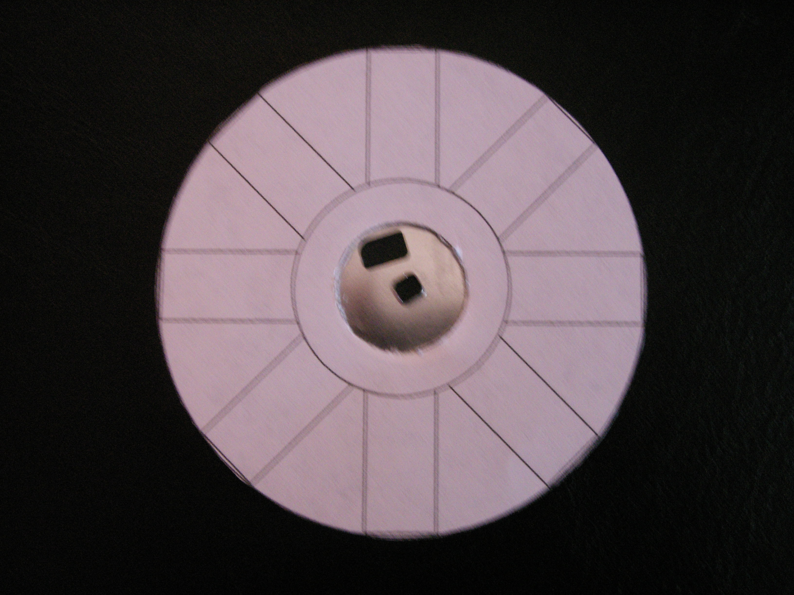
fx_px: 849
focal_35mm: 37
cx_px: 397
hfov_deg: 50.1
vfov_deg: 38.7
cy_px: 298
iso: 160
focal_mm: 7.7
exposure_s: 1/8
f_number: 3.5
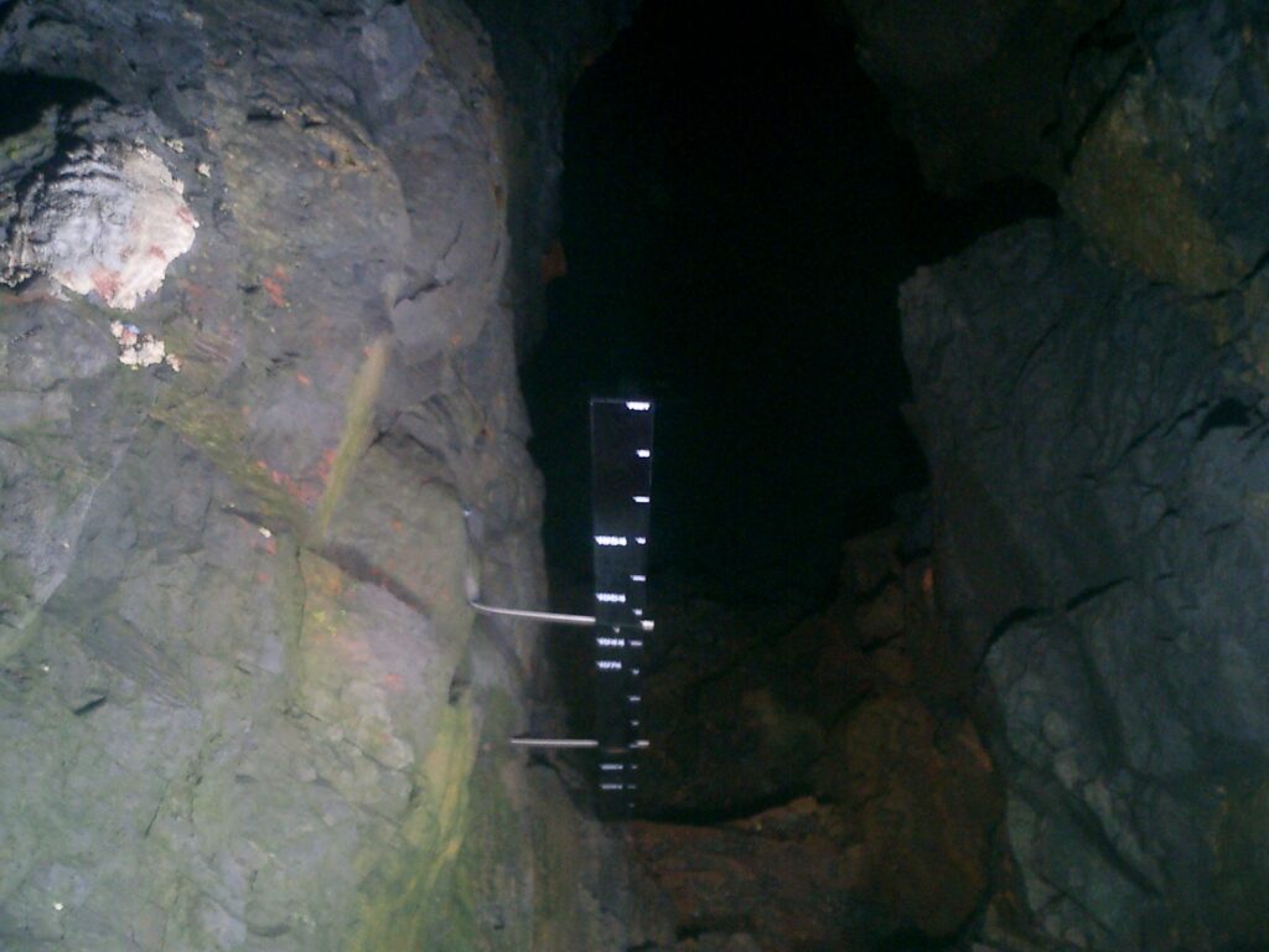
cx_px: 634
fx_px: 1320
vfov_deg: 39.7
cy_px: 476
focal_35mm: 36
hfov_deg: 51.4
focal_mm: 7.5
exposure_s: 1/8
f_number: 3.2
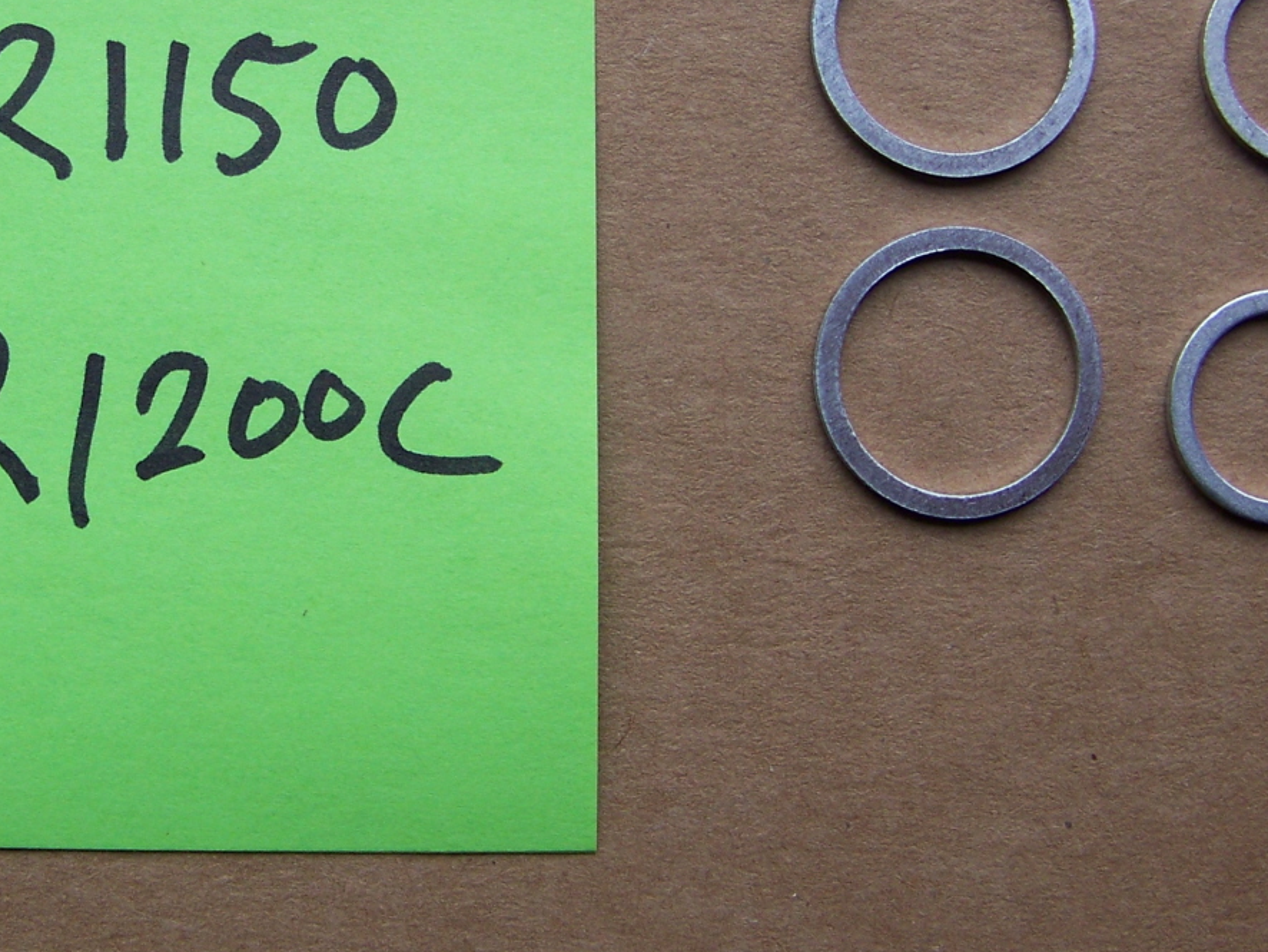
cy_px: 346
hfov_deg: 29.7
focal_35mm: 65
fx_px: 2382
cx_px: 475
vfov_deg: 22.5
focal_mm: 5.85
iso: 64
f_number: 2.8
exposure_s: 1/200
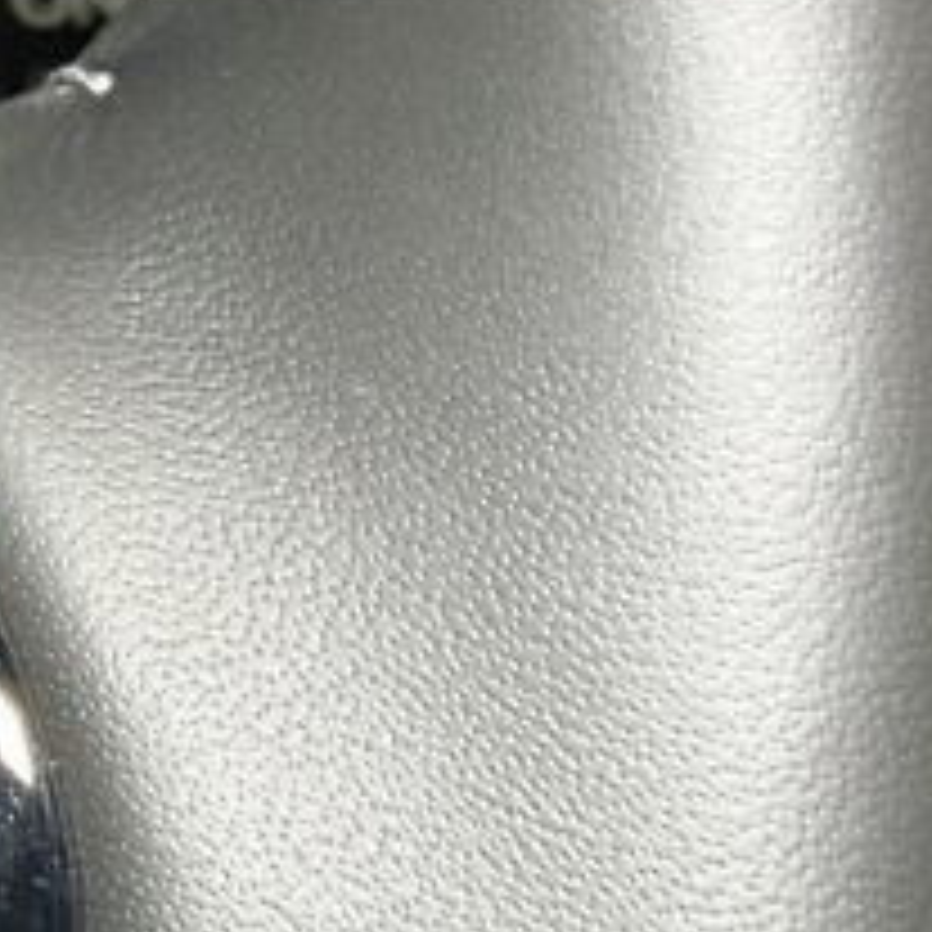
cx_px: -779
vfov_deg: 8.3
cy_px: 725
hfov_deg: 8.0
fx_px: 6397
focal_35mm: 210
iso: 500
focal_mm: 6.86
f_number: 1.78
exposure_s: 1/40
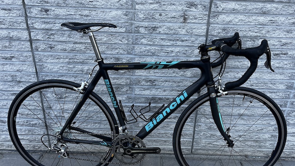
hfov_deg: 62.6
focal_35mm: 31
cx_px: 159
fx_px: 242
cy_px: 108
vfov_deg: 37.4
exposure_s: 1/428
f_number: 1.6
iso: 50
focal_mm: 5.1
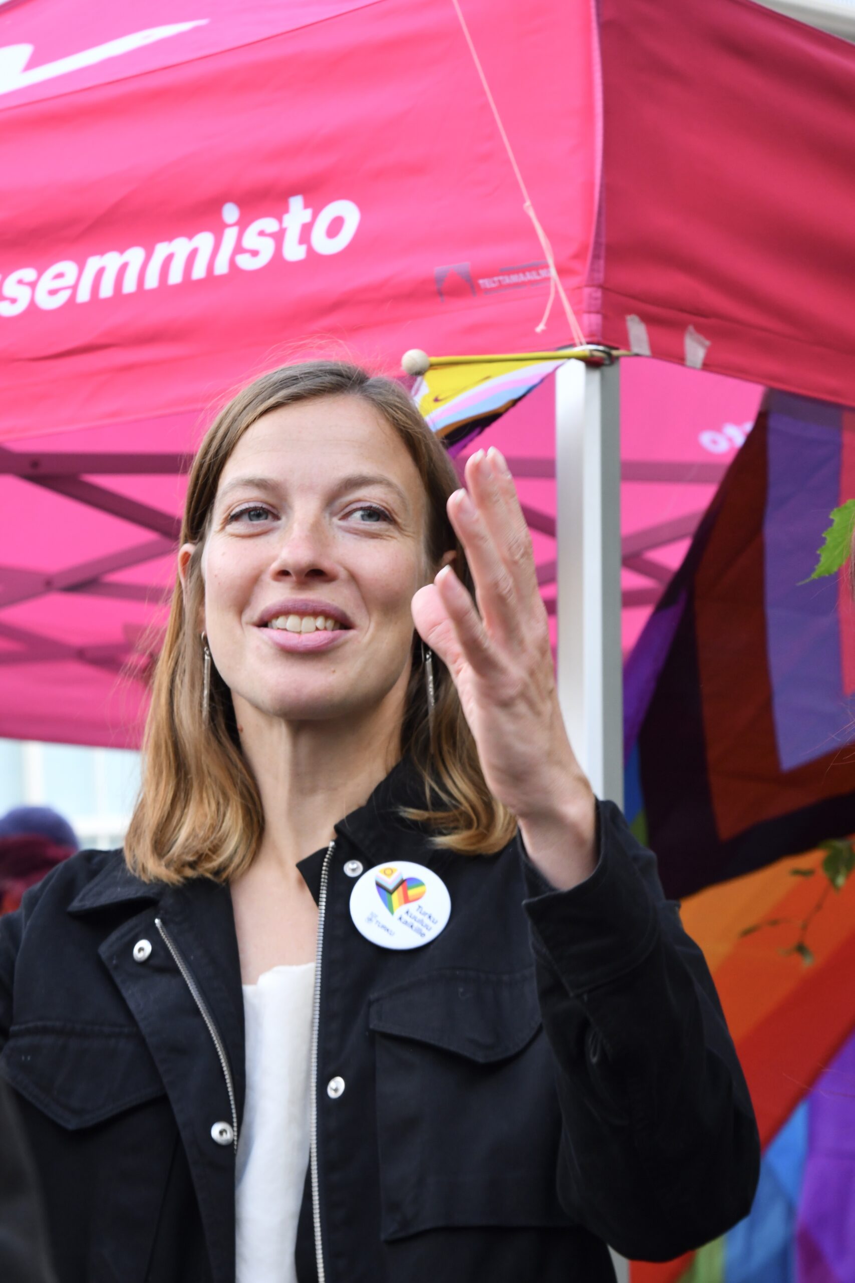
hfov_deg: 18.2
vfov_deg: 27.0
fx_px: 2671
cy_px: 642
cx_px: 428
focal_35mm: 75
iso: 800
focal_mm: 75
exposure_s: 1/250
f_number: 10
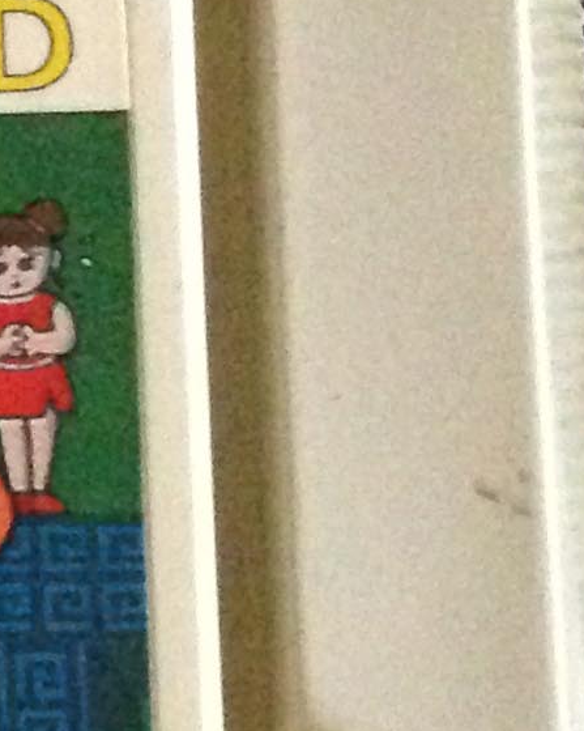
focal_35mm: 188
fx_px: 4063
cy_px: 851
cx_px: -1240
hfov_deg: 7.2
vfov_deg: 10.1
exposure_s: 1/15
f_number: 2.4
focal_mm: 4.12
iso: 800
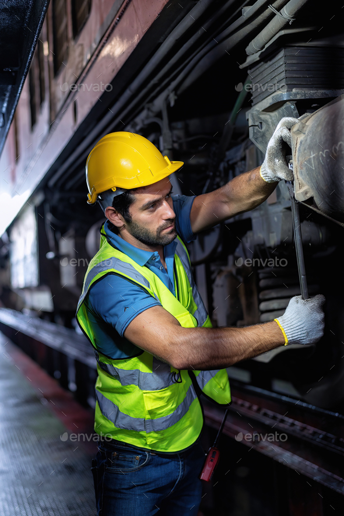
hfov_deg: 26.0
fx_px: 745
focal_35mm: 52
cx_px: 172
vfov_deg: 38.2
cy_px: 258
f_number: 1.4
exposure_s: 1/250
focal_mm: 35
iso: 500
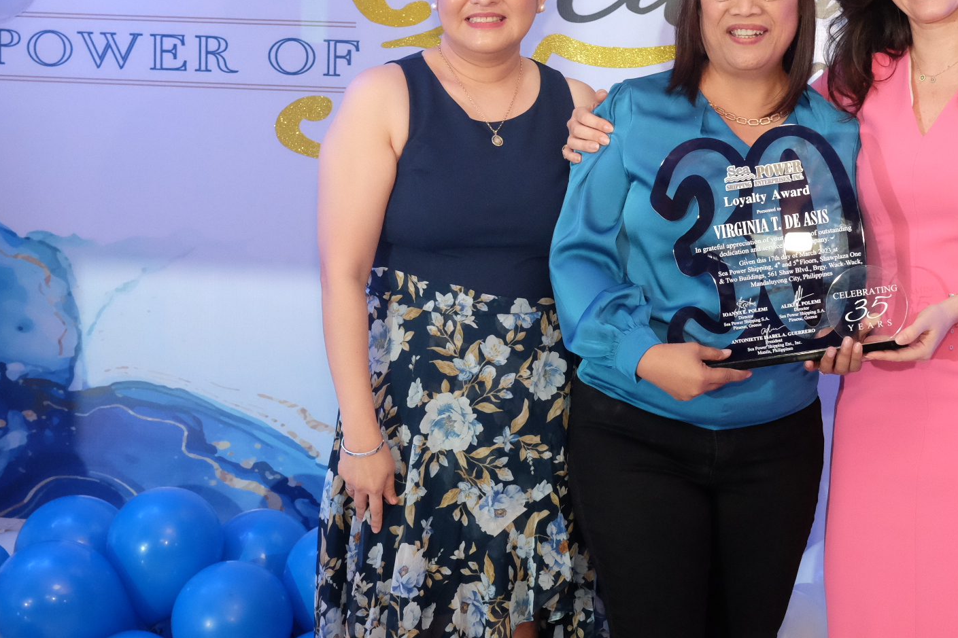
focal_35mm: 62
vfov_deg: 21.9
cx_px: 649
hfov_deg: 32.1
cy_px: 290
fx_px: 1650
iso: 3200
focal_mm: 23
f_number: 5
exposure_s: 1/180
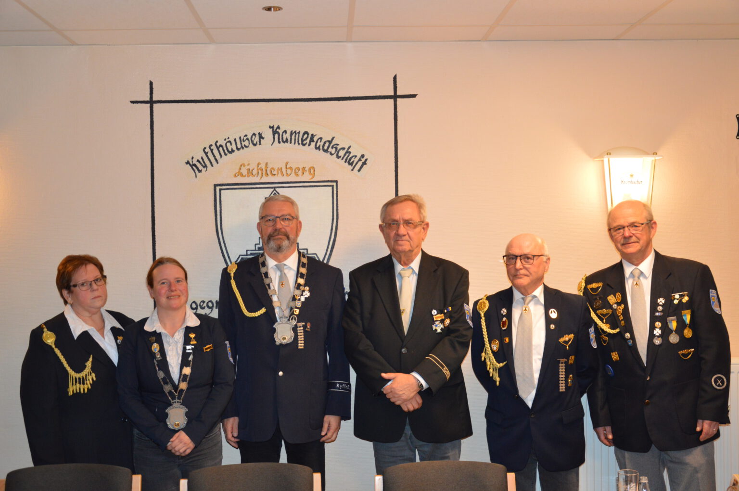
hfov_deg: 46.4
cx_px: 370
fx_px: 861
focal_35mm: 42
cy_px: 246
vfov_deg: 31.8
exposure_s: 1/60
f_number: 4
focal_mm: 28
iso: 900
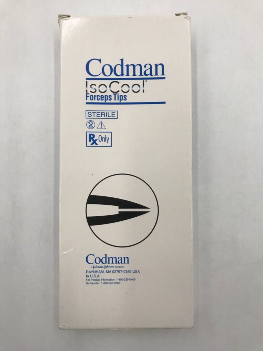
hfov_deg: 49.7
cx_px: 132
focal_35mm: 28
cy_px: 176
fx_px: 284
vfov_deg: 63.4
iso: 25
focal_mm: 3.99
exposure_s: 1/40
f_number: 1.8
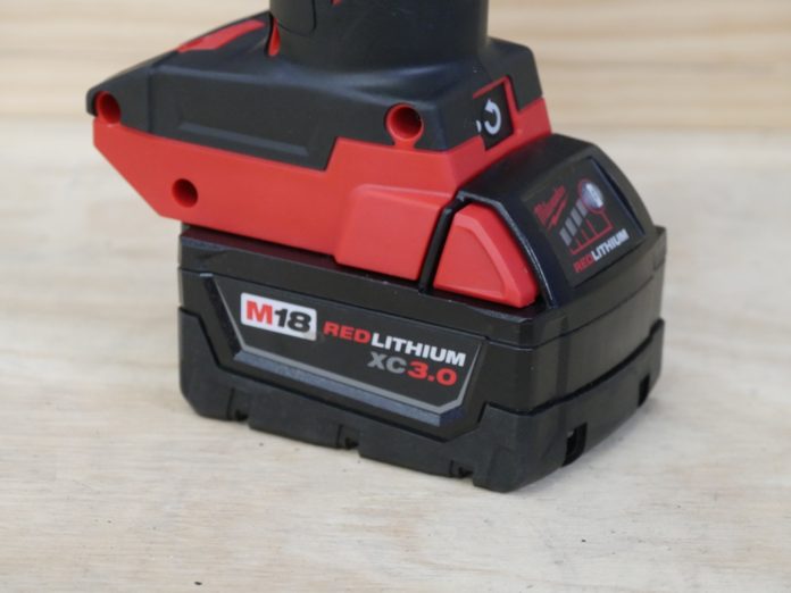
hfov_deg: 12.8
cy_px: 296
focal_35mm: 154
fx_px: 3519
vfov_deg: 9.6
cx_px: 396
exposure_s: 1/100
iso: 3200
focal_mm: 77
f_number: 5.4
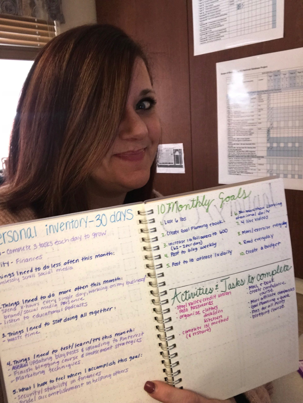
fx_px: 373
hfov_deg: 44.2
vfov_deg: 56.8
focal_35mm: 32
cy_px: 202
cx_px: 152
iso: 64
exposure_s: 1/30
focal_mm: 2.87
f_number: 2.2
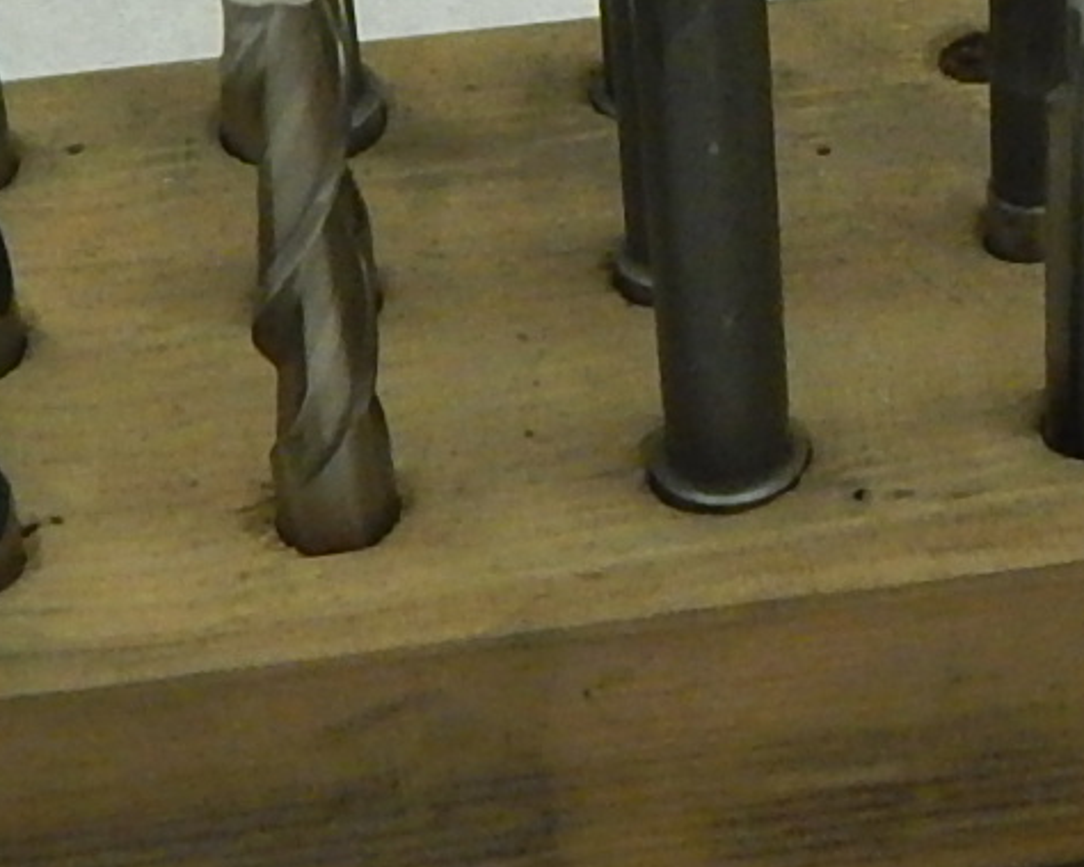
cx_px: 1301
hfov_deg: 14.2
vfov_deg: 11.7
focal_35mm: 131
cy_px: 204
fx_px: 4202
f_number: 3.2
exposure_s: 1/30
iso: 125
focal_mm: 5.1
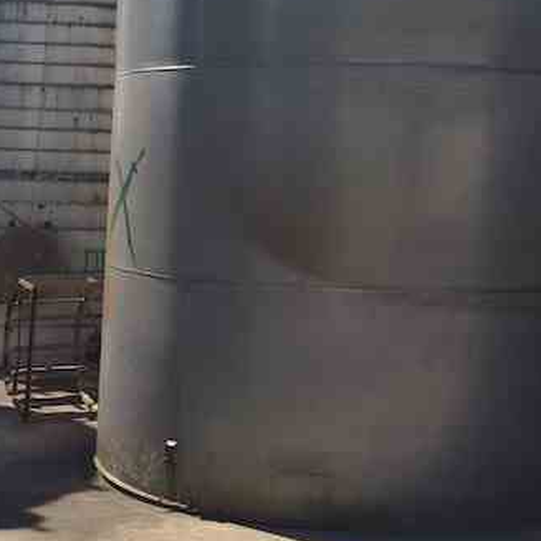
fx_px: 1132
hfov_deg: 26.7
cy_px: 15
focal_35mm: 64
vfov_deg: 25.7
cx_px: 366
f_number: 2.2
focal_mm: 4.15
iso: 32
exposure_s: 1/2740
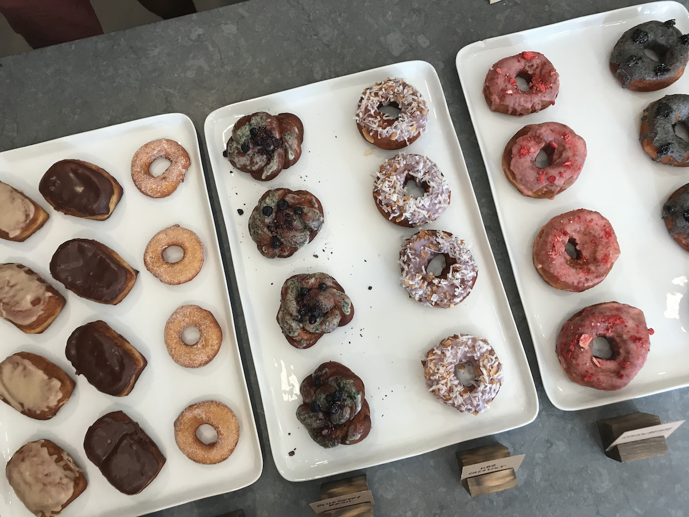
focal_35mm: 28
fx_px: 557
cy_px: 258
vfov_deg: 49.7
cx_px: 344
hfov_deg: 63.4
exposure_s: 1/40
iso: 25
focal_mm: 3.99
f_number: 1.8
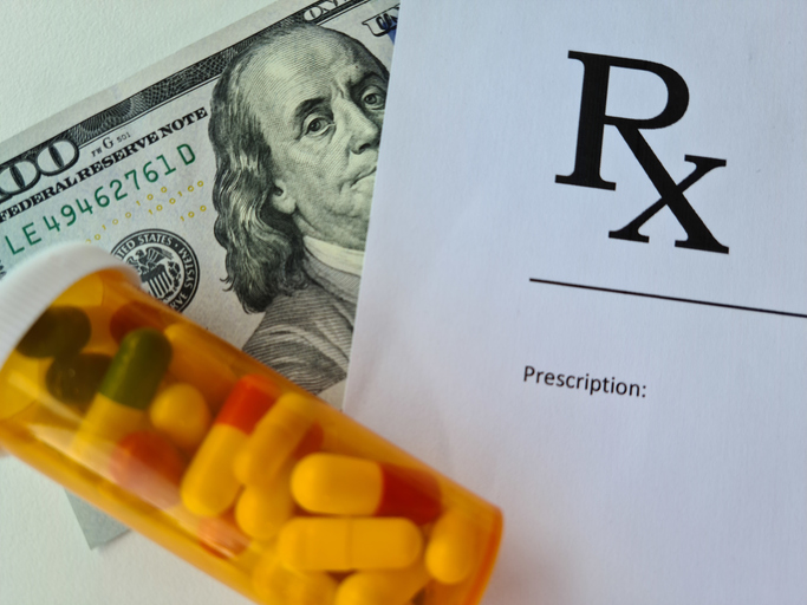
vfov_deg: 51.3
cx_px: 404
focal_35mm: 27
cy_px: 302
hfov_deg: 65.3
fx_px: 629
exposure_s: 1/100
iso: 25
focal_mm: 5.9
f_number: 2
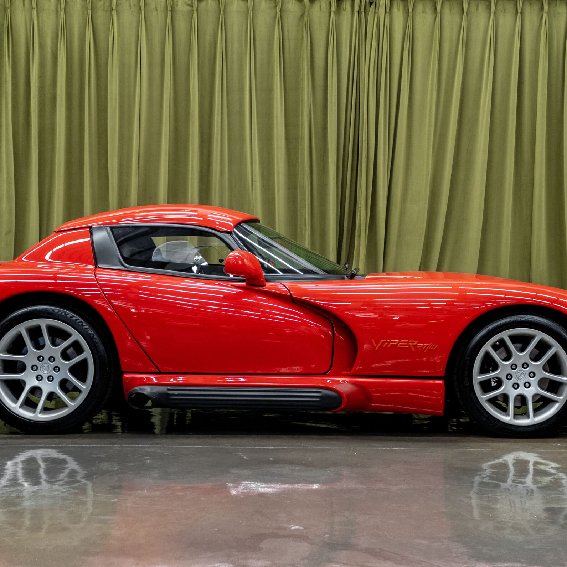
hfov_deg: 34.0
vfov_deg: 34.0
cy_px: 283
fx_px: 927
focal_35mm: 50
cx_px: 266
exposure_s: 1/60
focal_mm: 26
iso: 1000
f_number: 4.5
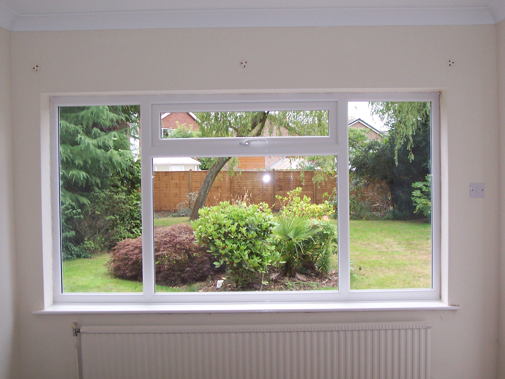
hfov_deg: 41.2
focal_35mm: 46
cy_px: 190
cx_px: 252
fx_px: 671
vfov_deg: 31.5
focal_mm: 7
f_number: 3
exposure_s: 1/60
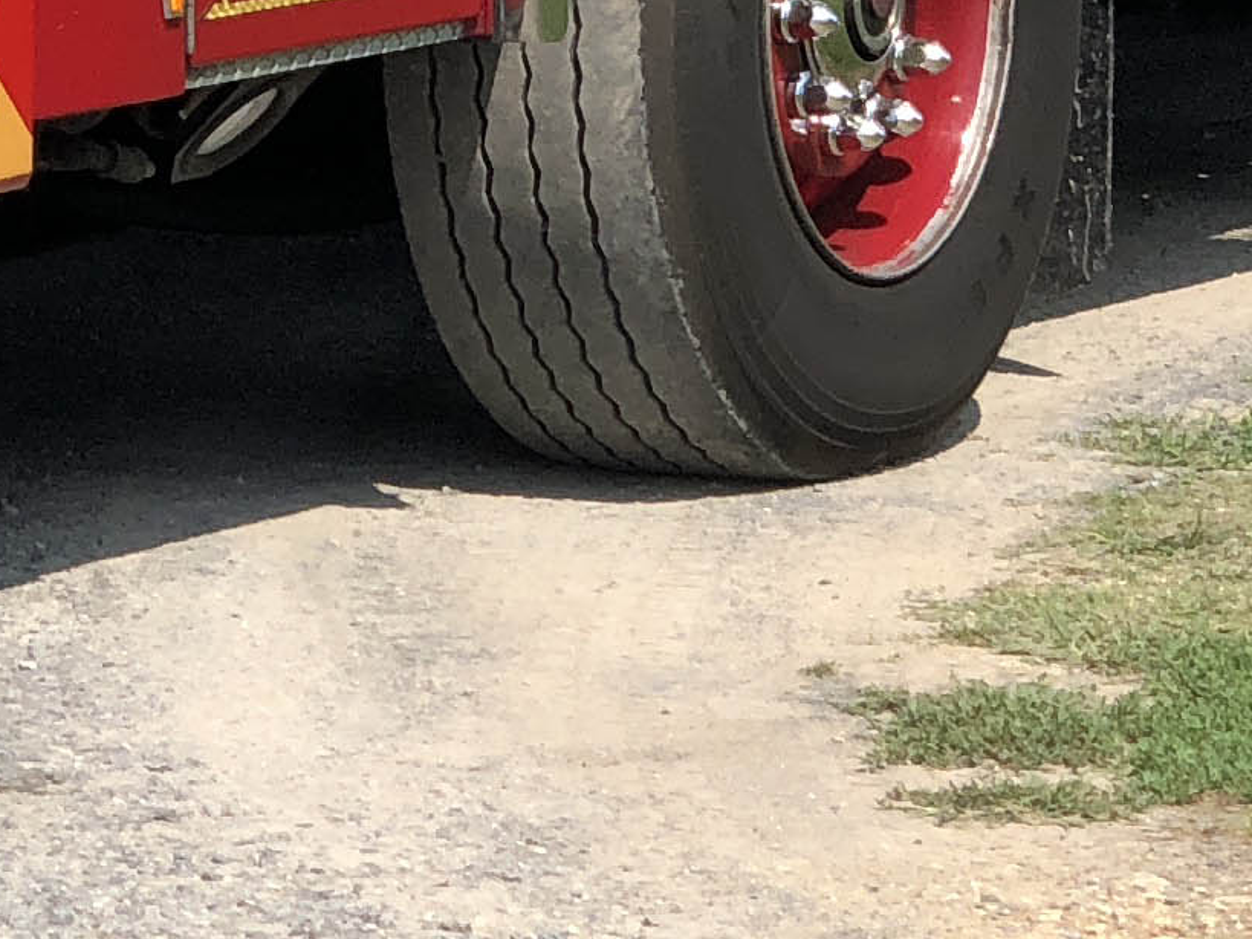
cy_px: -566
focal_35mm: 256
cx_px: 274
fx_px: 9258
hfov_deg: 7.7
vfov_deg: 5.7
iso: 16
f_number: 2.4
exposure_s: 1/857
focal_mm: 6
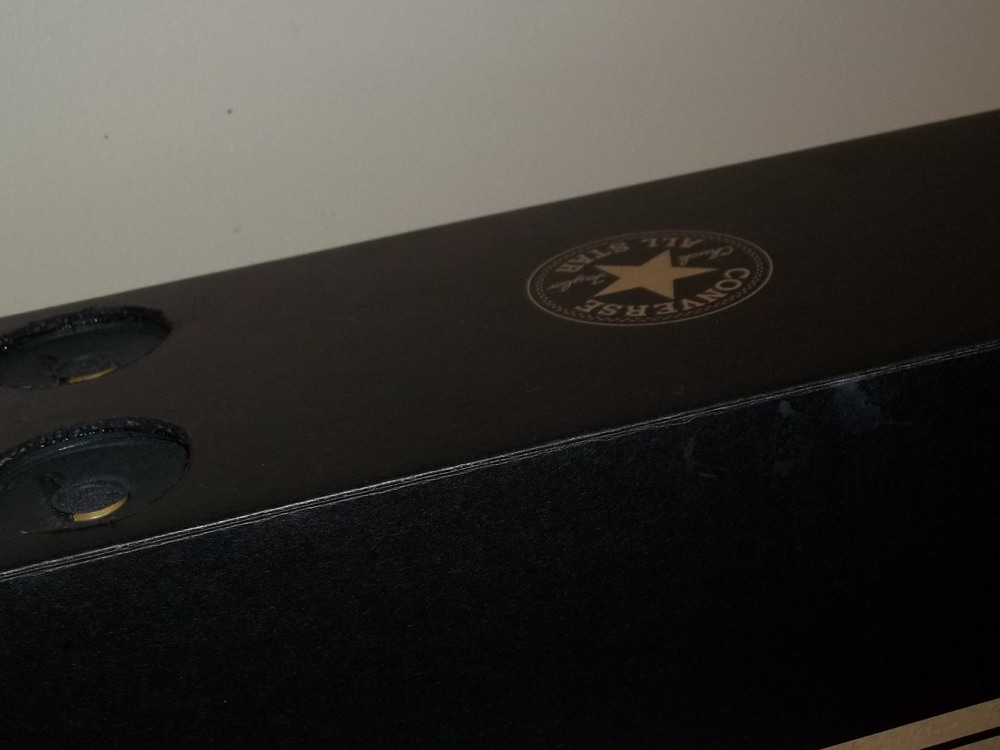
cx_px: 582
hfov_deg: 34.9
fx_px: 1589
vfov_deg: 26.3
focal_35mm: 55
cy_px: 541
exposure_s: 1/30
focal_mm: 5.7
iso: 64
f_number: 2.9
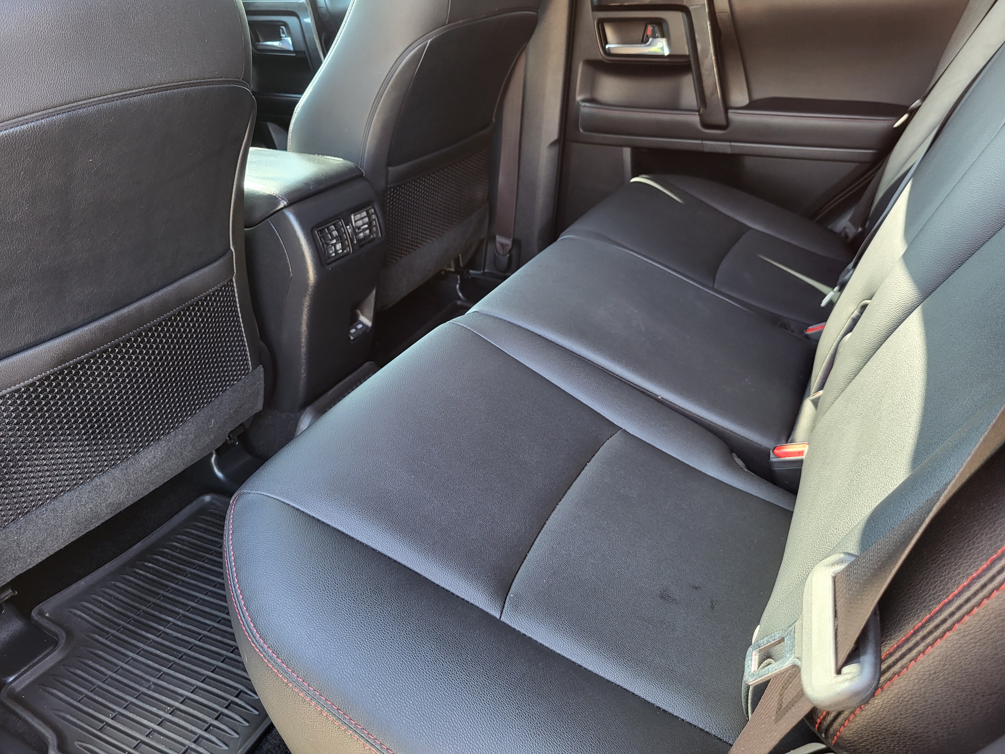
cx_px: 502
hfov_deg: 67.3
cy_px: 377
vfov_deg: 53.1
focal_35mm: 26
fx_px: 755
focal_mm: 5.4
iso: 160
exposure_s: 1/40
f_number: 1.8
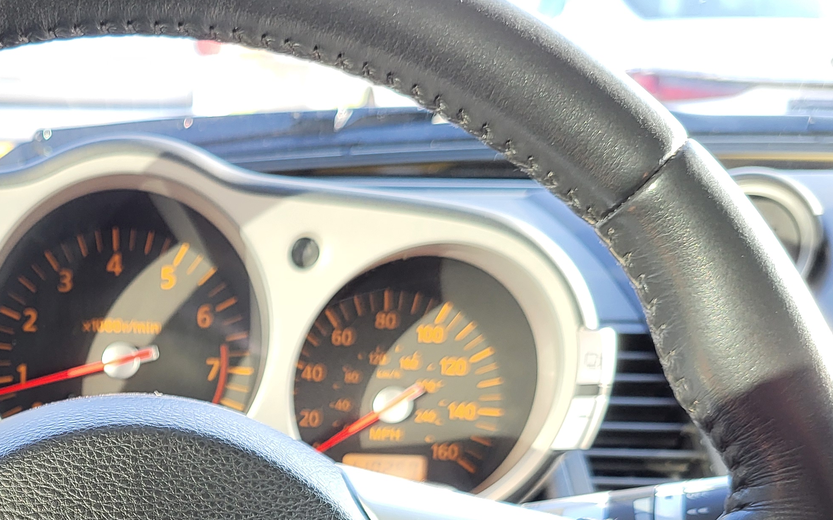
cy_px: 621
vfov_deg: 21.5
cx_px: 69
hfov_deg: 34.1
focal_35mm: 56
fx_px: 1271
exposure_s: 1/120
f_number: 1.8
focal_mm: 5.4
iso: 80
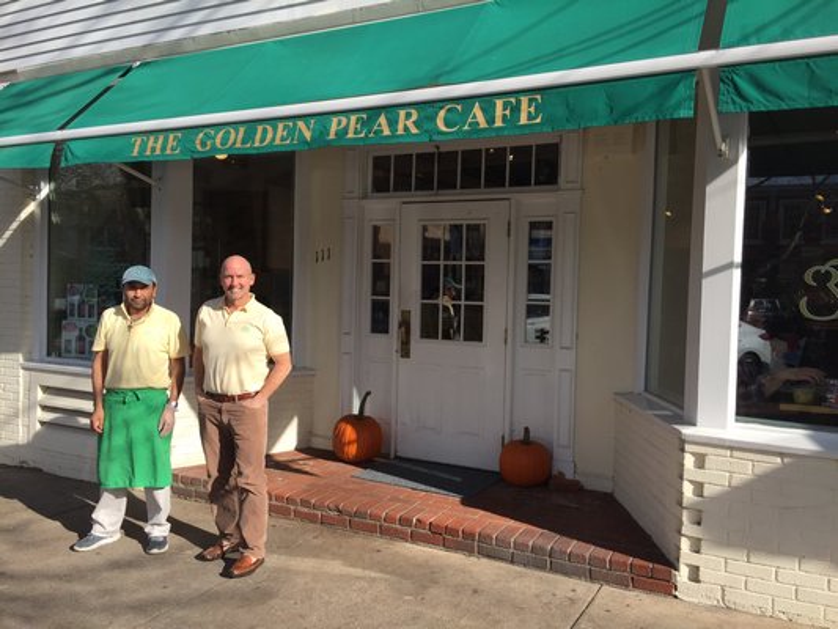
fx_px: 702
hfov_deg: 61.6
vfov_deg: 48.2
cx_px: 419
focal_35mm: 29
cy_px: 314
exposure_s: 1/1883
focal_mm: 4.15
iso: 32
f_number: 2.2
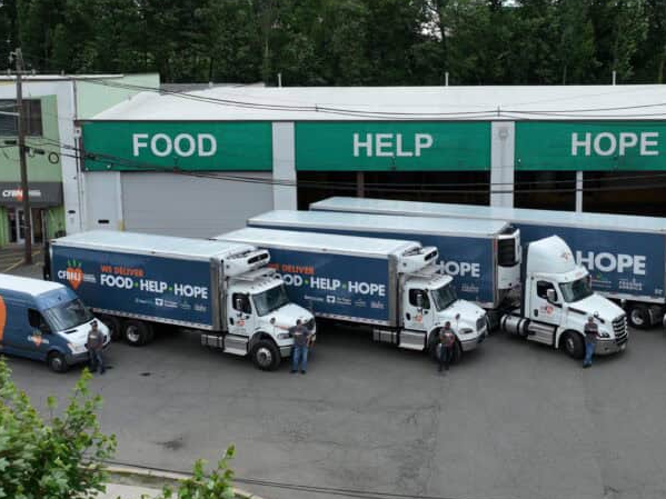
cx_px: 369
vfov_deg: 34.9
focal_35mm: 41
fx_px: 789
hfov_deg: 45.7
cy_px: 183
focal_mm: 12.3
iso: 120
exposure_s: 1/800
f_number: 2.8
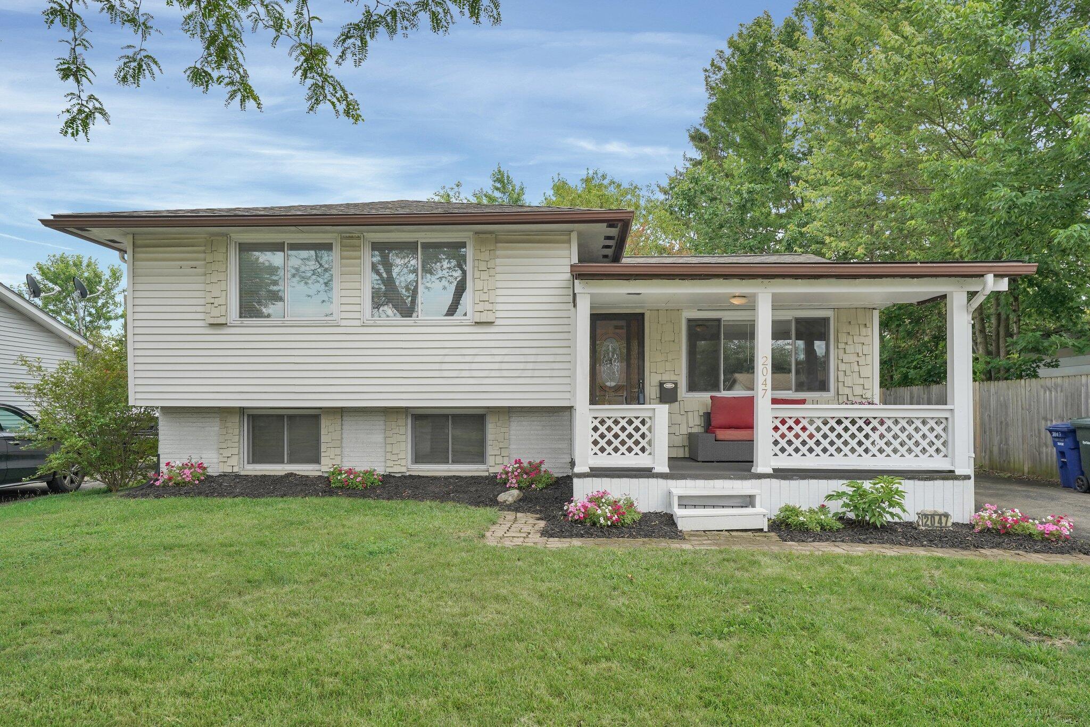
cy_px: 364
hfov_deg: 73.7
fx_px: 727
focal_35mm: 24
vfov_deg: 53.1
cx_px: 545
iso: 640
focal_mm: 24
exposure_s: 1/400
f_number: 7.1
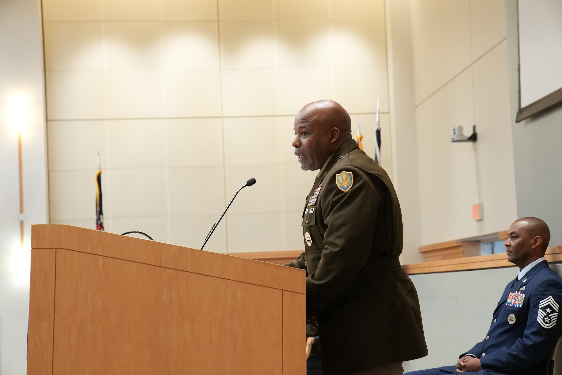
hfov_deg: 28.8
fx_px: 1093
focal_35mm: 70
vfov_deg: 19.5
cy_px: 188
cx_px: 281
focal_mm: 70
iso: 4000
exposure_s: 1/60
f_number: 5
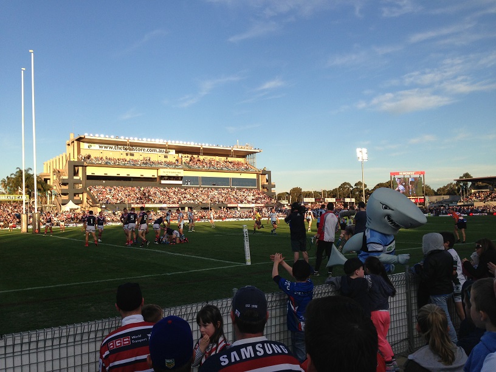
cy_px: 186
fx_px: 473
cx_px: 248
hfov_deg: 55.4
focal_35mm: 33
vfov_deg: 42.9
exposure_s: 1/686
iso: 50
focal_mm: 4.13
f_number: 2.4
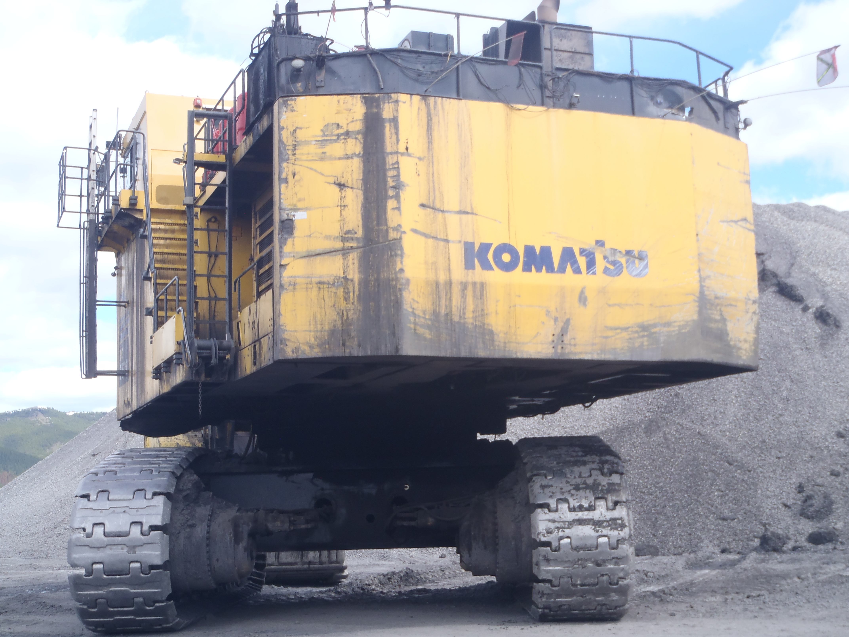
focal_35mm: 49
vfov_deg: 29.7
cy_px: 318
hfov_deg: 38.9
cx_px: 424
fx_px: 1202
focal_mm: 8.89
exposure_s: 1/160
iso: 80
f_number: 5.6
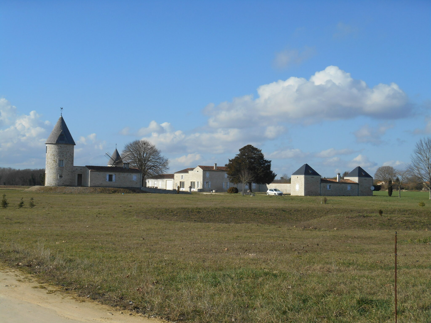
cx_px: 216
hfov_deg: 36.2
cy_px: 162
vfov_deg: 27.5
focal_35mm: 53
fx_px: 660
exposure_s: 1/800
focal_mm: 9.5
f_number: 4.2
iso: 80
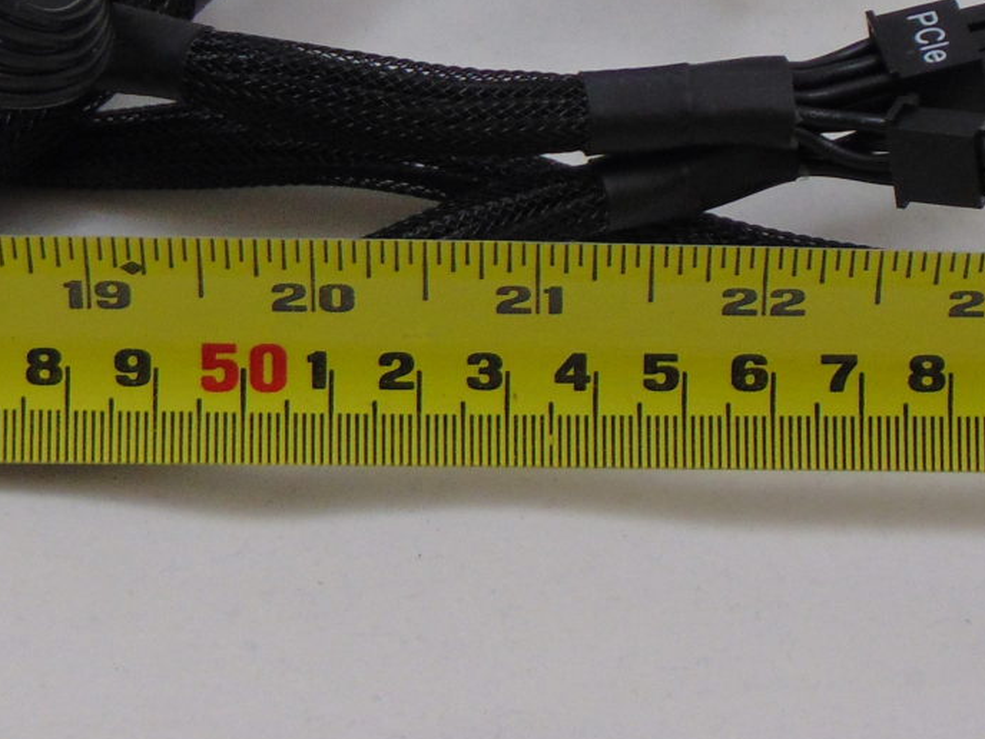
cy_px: 27
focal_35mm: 198
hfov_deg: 10.0
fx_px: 5634
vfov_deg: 7.5
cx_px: 308
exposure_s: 1/30
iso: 100
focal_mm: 12.8
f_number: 3.7
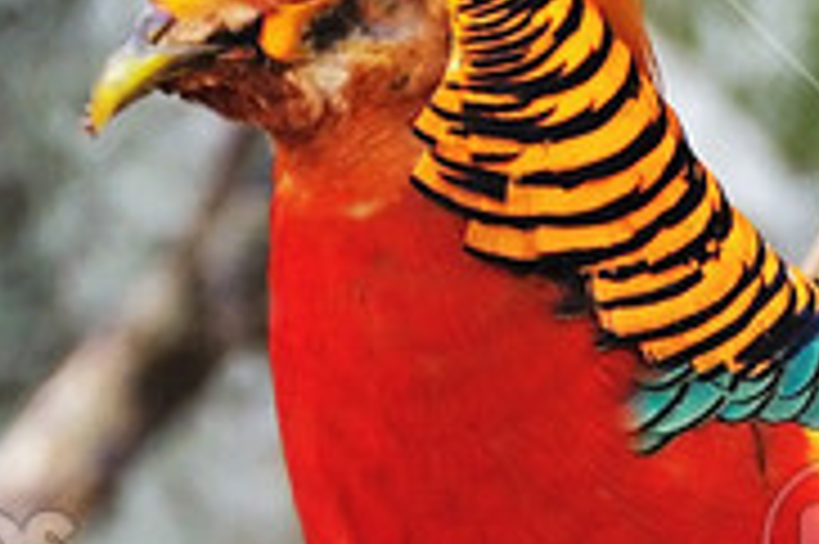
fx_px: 16338
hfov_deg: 2.9
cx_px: 1274
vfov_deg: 1.9
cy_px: 548
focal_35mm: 719
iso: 400
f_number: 5.6
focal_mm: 85
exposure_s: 1/50
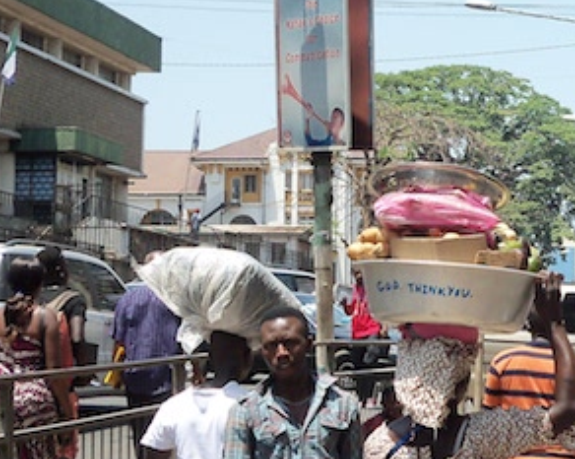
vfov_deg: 16.9
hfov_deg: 20.5
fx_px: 1547
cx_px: 545
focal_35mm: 91
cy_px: 201
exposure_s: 1/640
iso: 80
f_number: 2.9
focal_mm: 5.7
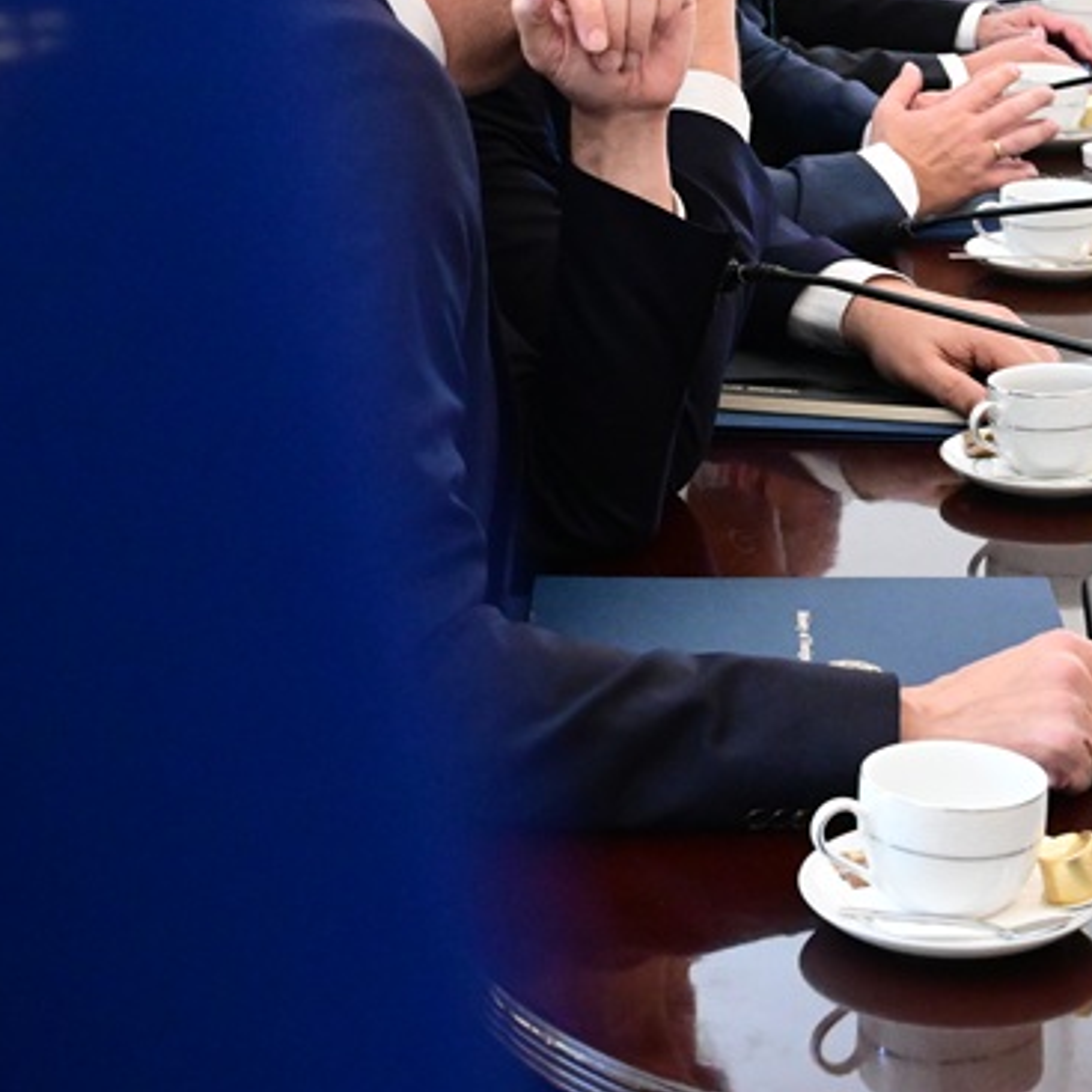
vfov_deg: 16.9
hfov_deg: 17.4
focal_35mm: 100
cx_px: 711
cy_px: -95
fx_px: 3569
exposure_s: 1/400
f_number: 5.6
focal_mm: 36
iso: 8000
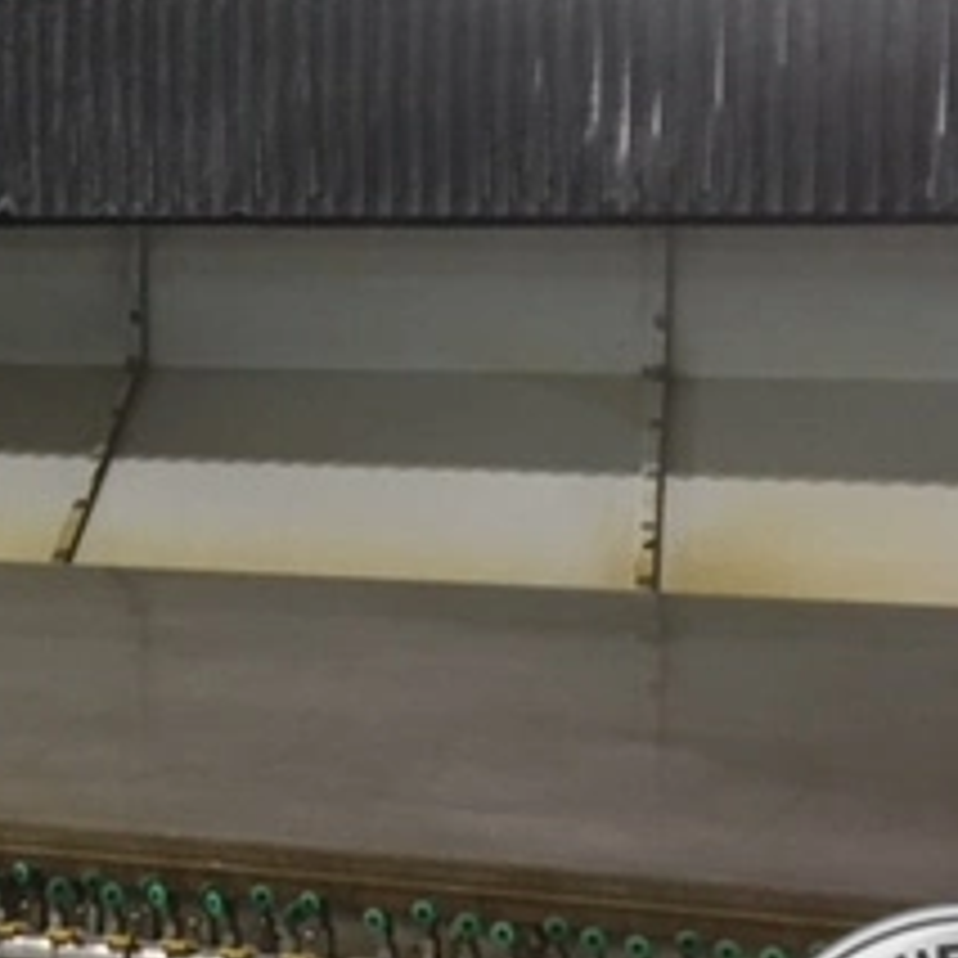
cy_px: 382
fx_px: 2411
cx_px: -139
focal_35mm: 77
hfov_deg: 21.2
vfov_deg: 22.4
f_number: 2.2
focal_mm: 4.15
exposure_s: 1/24
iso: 200
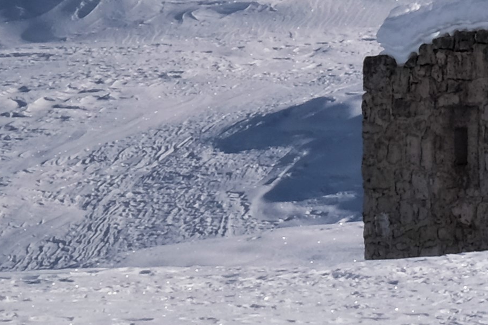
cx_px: 1090
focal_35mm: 663
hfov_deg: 3.1
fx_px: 8988
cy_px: 80
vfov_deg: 2.1
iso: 200
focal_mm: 93.2
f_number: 22
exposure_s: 1/125
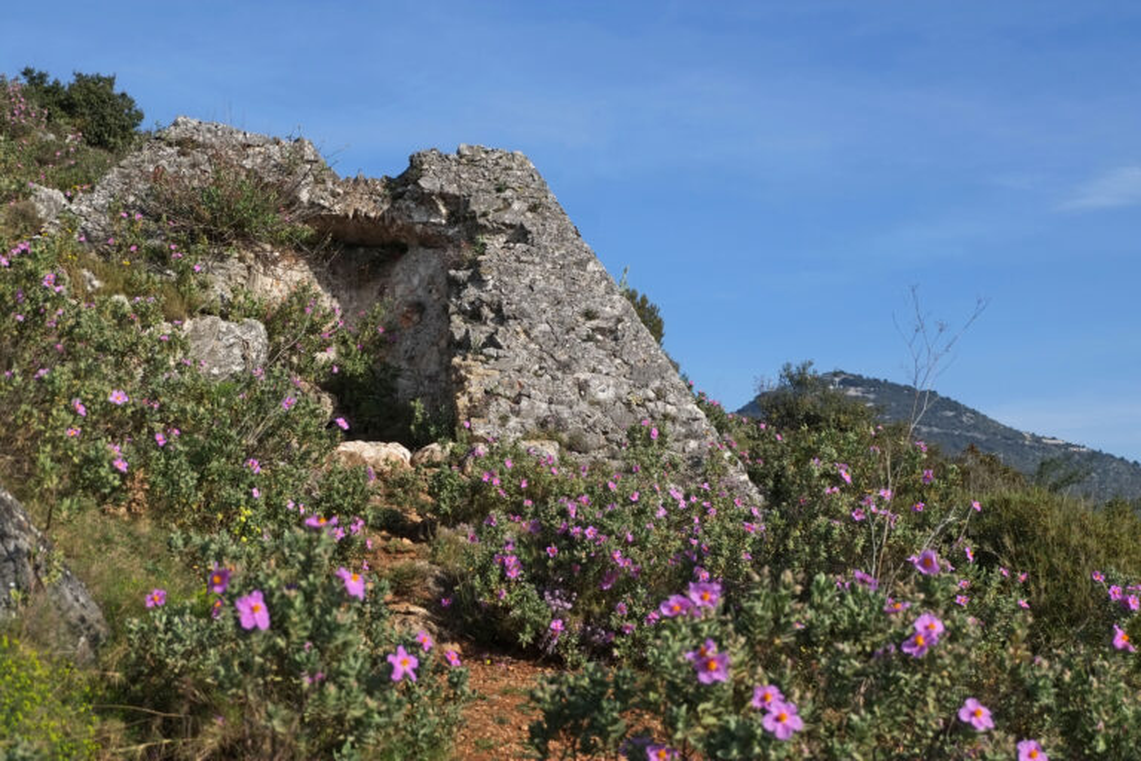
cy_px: 380
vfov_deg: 26.5
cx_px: 570
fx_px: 1616
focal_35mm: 51
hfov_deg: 38.9
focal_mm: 34
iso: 200
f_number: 5.6
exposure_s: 1/1000
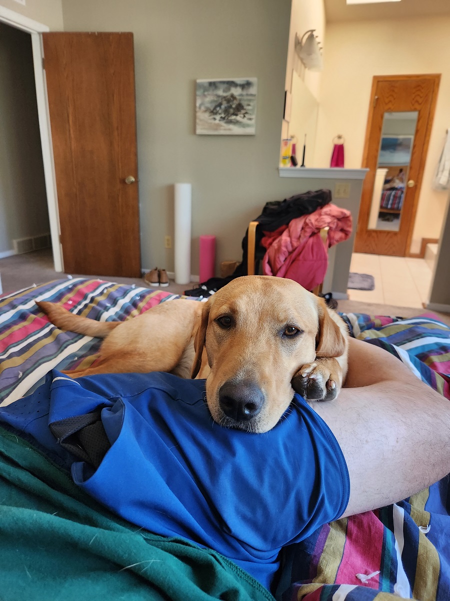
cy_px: 300
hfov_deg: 58.9
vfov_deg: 73.9
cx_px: 225
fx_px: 399
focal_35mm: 23
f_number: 1.8
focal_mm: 5.4
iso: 320
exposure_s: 1/120
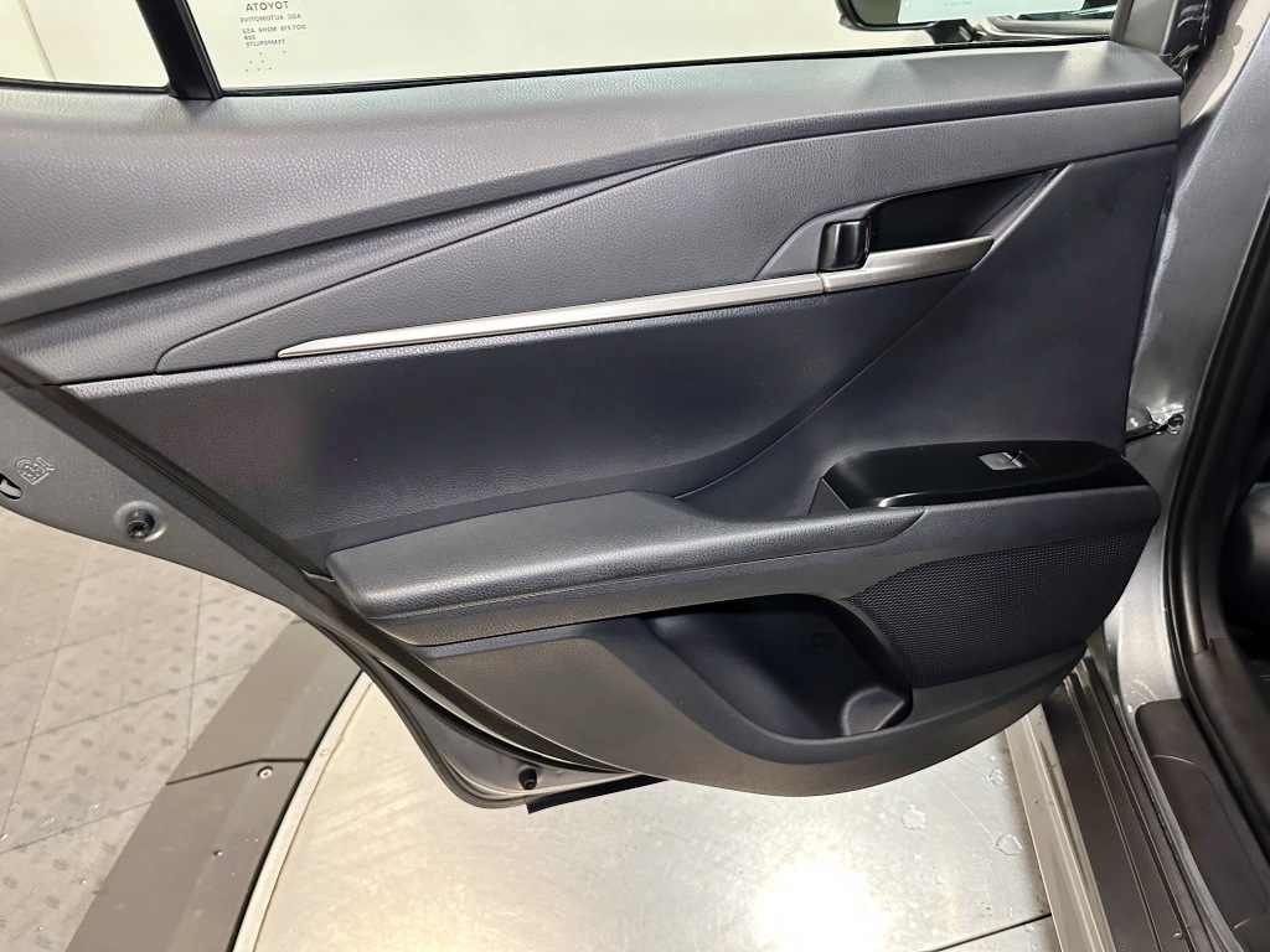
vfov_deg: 56.8
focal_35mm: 24
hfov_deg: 71.6
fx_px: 881
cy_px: 476
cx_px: 635
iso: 640
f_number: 1.78
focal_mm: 6.86
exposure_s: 1/40
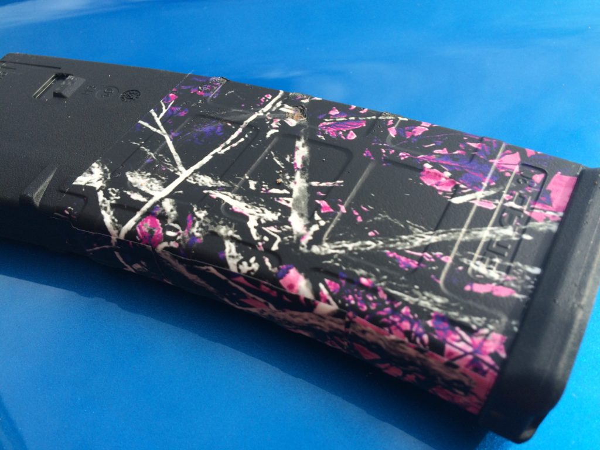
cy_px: 225
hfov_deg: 61.7
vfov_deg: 48.2
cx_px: 300
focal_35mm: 29
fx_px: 503
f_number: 2.2
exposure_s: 1/774
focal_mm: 4.15
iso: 32
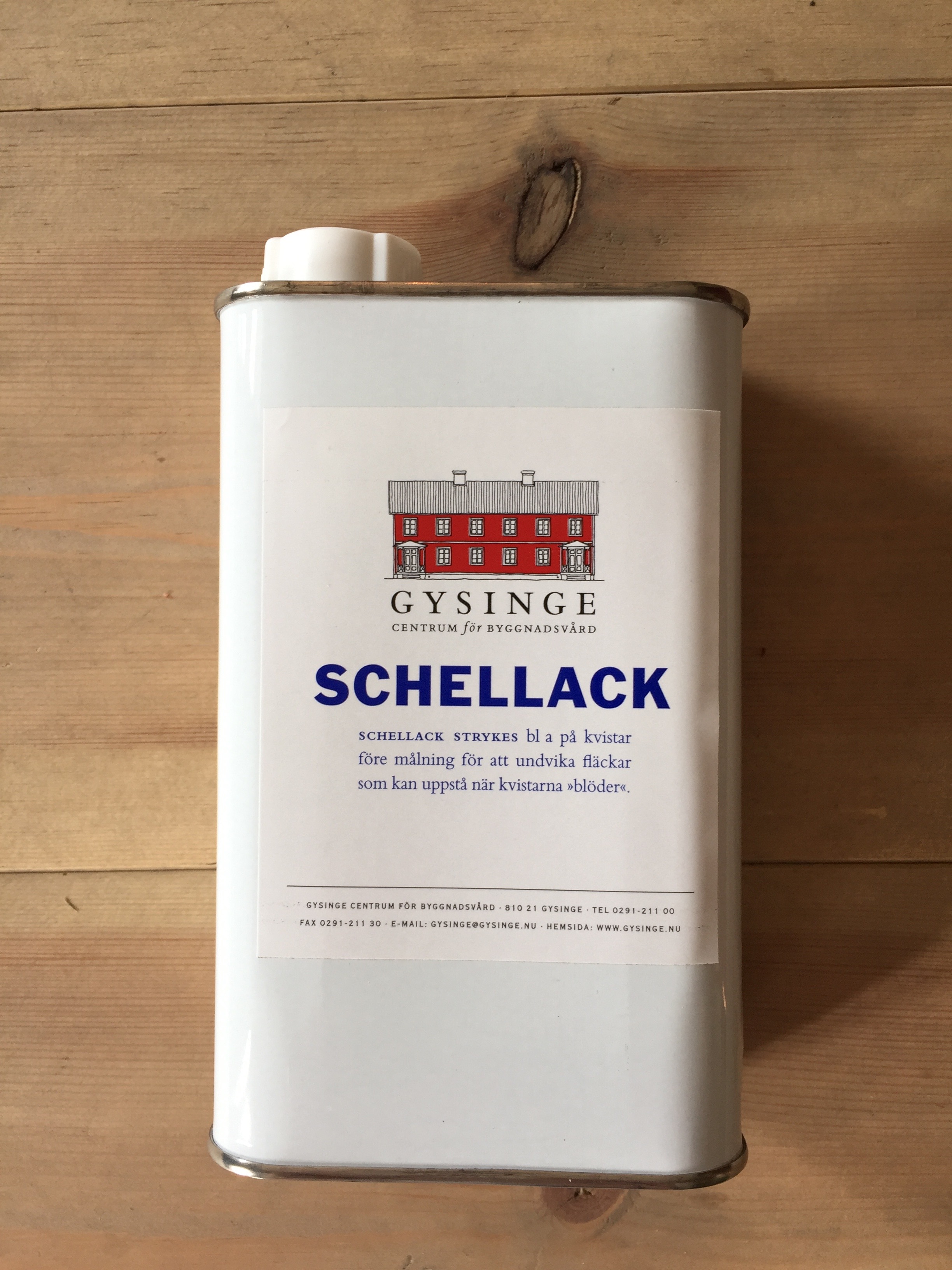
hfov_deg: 48.2
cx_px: 476
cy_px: 635
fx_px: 1063
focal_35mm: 29
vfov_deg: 61.7
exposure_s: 1/50
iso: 32
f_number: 2.2
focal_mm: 4.15
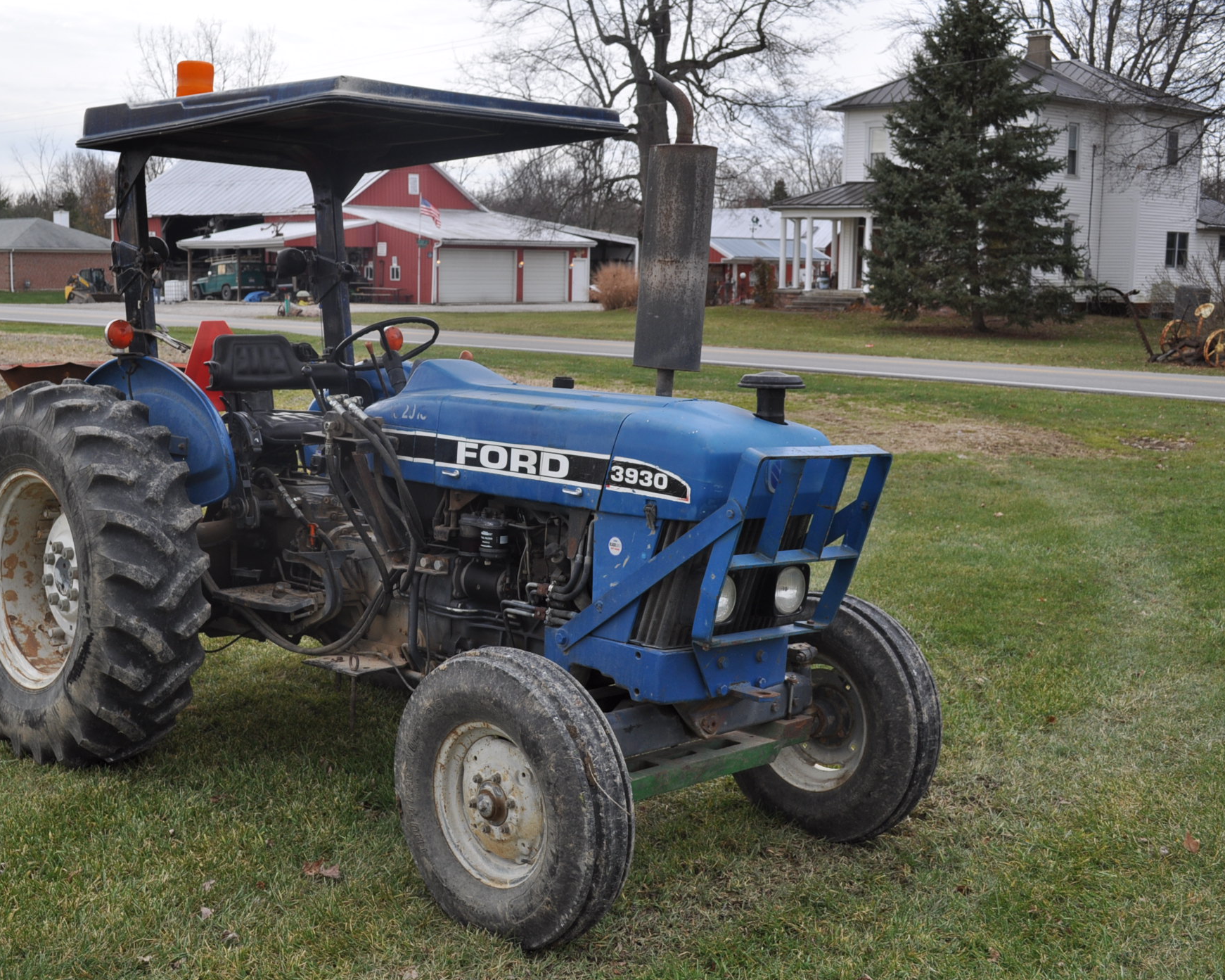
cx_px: 480
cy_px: 495
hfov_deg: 40.9
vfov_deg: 33.4
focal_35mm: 45
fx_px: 1631
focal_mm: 26
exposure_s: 1/200
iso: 200
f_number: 7.1
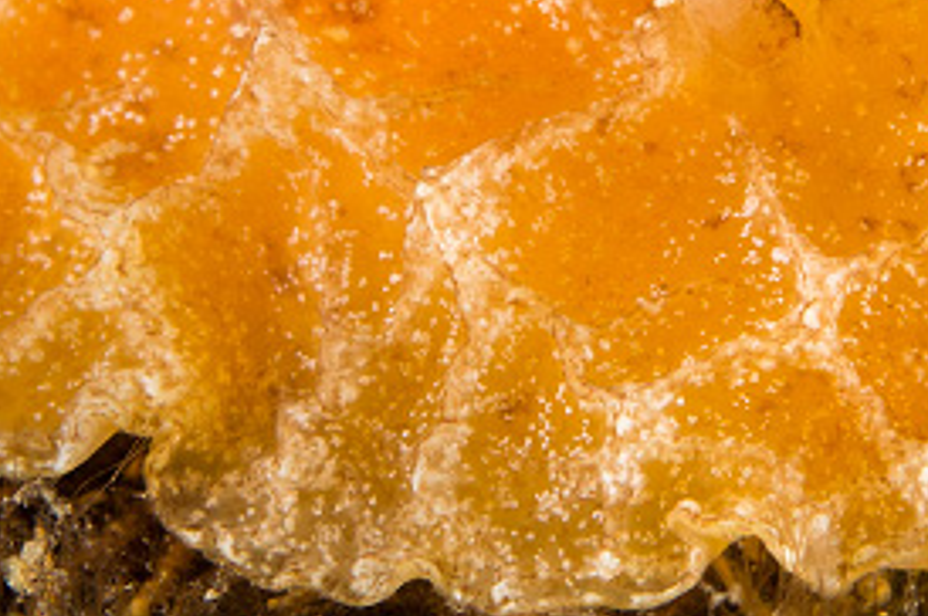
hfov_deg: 7.0
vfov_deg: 4.6
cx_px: 329
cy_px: -146
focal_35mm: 296
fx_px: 7621
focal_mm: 60
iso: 100
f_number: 22
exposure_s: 1/100
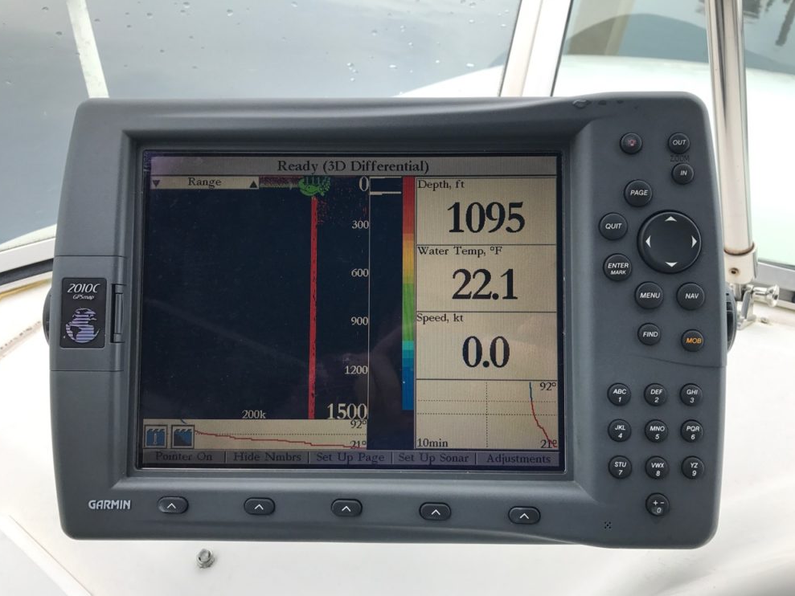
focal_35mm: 29
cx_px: 400
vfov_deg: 48.2
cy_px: 307
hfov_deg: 61.7
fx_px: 666
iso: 20
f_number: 1.8
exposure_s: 1/754
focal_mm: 3.99
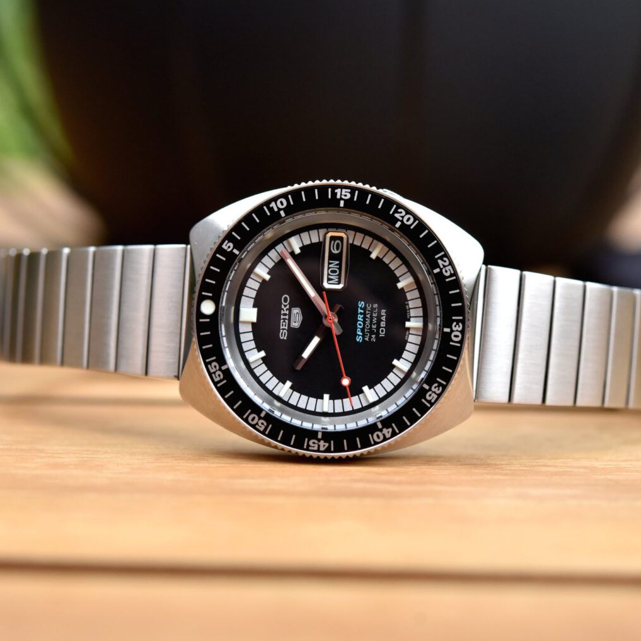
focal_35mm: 77
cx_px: 328
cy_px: 321
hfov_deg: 22.5
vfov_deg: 22.5
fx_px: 1613
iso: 2000
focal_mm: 60
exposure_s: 1/1250
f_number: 5.6
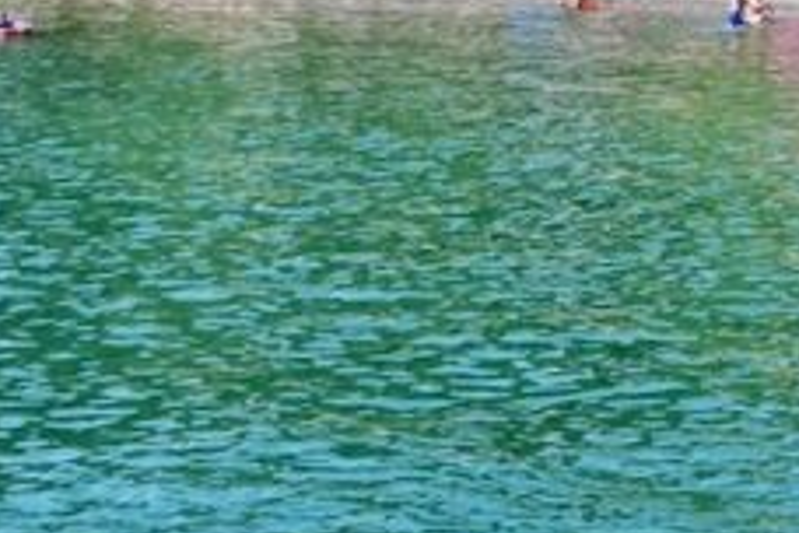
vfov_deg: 8.4
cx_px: 1717
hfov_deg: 11.4
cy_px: -373
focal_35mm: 158
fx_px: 3506
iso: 320
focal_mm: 24.2
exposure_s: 1/600
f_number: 5.6
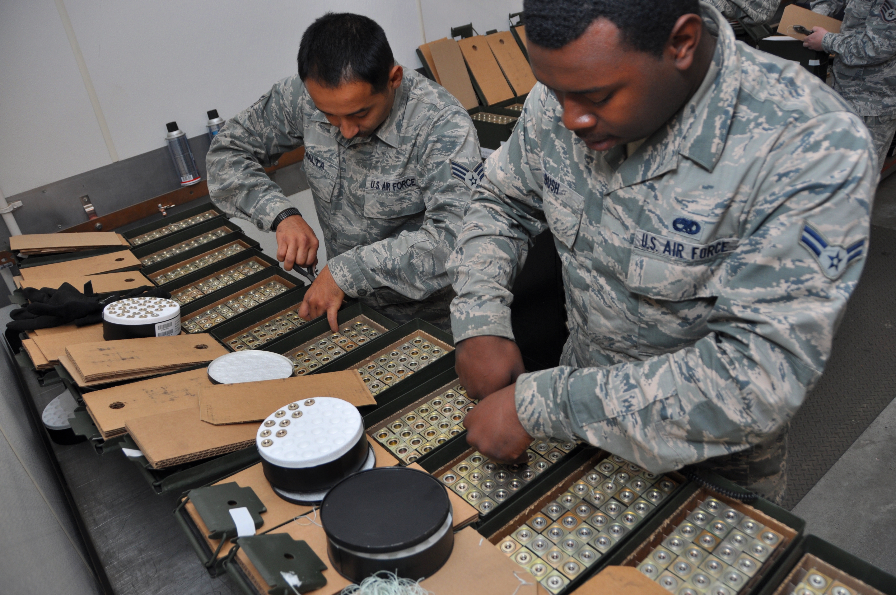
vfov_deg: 47.8
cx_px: 448
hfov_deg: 67.4
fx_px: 671
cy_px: 298
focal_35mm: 27
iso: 250
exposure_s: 1/60
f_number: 4.5
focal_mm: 18
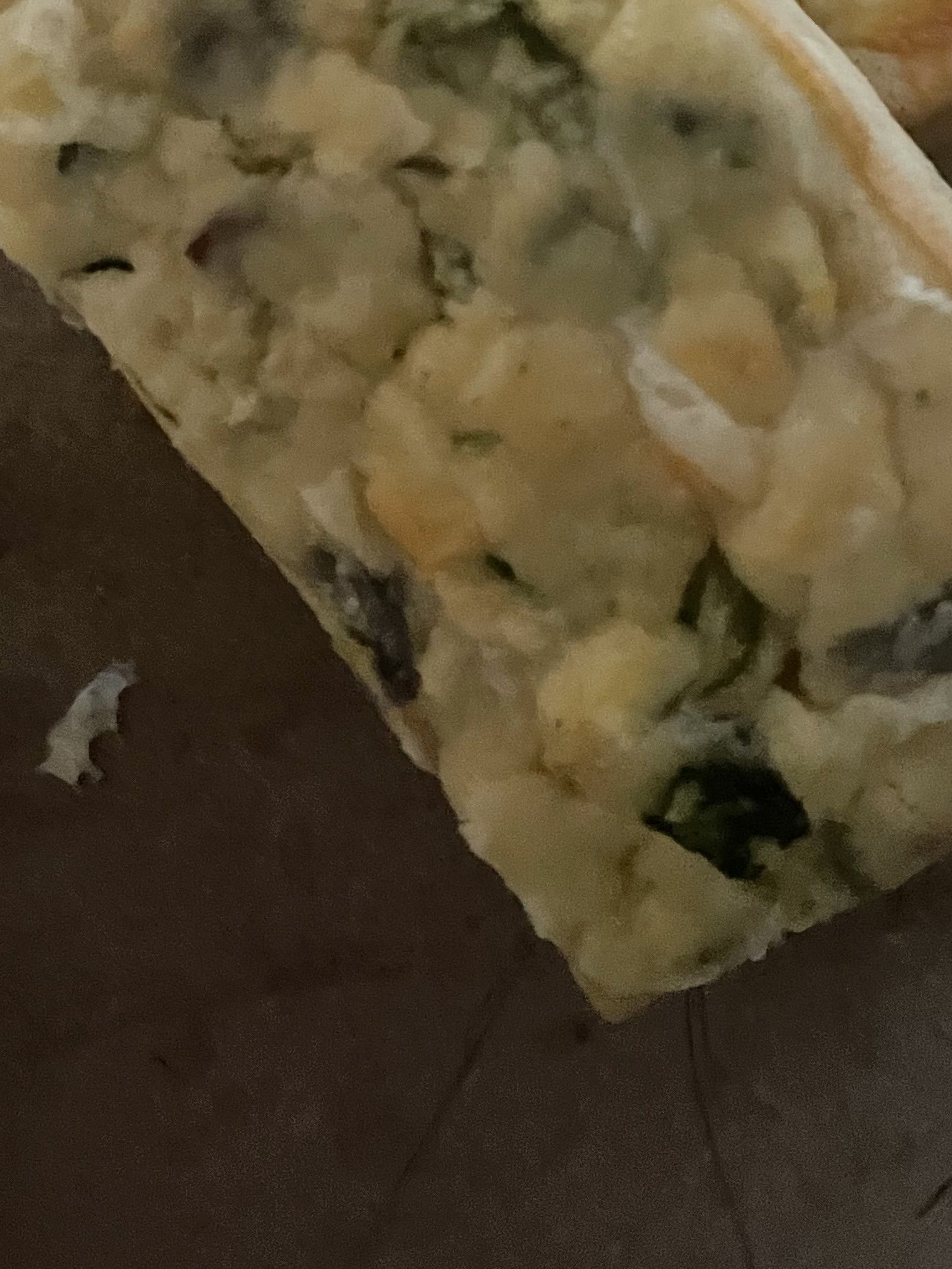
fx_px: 1870
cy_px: 47
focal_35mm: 51
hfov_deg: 28.4
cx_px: 606
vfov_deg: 34.6
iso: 1000
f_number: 1.6
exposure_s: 1/30
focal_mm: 4.2
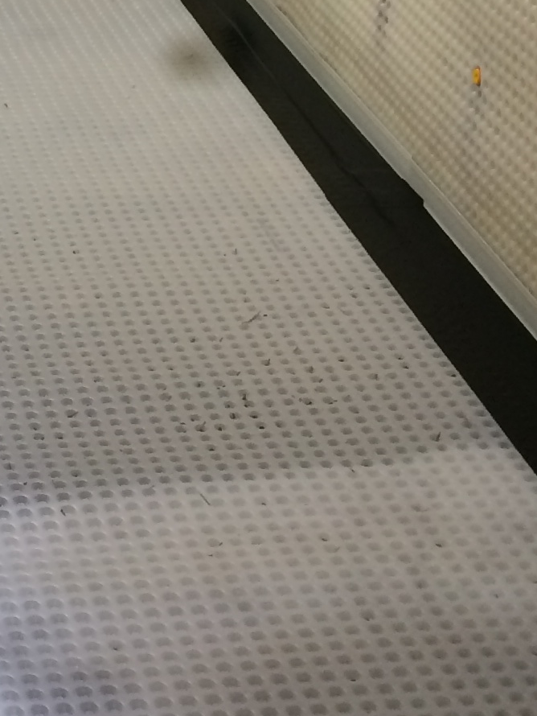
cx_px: -167
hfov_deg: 13.0
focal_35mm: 110
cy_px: 23
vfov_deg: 17.5
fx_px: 2274
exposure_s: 1/30
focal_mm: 4.12
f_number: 2.2
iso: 125
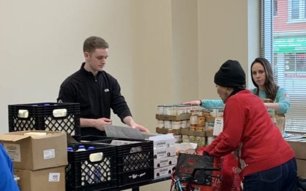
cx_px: 234
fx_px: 650
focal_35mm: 78
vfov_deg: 16.7
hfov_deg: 26.1
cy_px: 121
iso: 64
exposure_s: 1/60
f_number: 1.8
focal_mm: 4.25
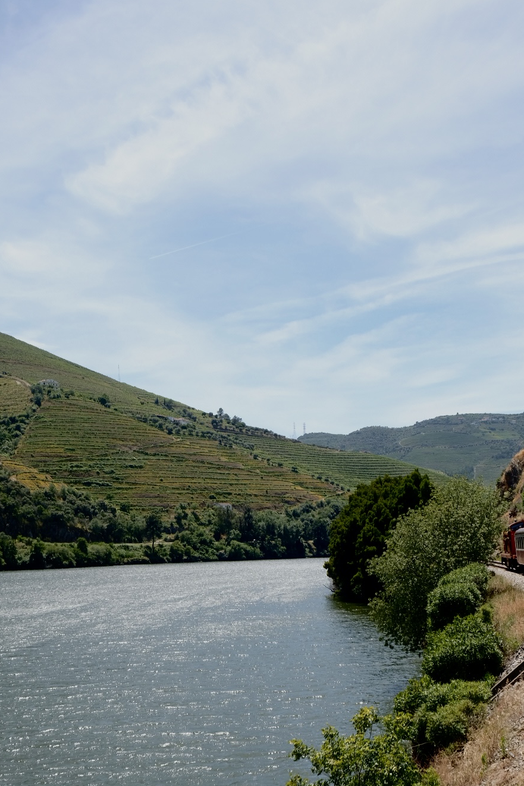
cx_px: 346
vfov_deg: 45.1
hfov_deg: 31.0
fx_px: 939
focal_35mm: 43
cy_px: 479
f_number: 9
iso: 500
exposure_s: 1/500
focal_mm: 21.4
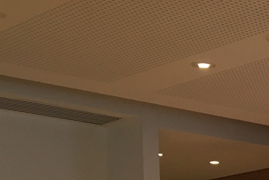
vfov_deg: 11.0
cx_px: 482
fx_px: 889
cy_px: 282
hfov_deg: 15.0
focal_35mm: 119
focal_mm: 4.15
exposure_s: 1/33
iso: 125
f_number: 2.2
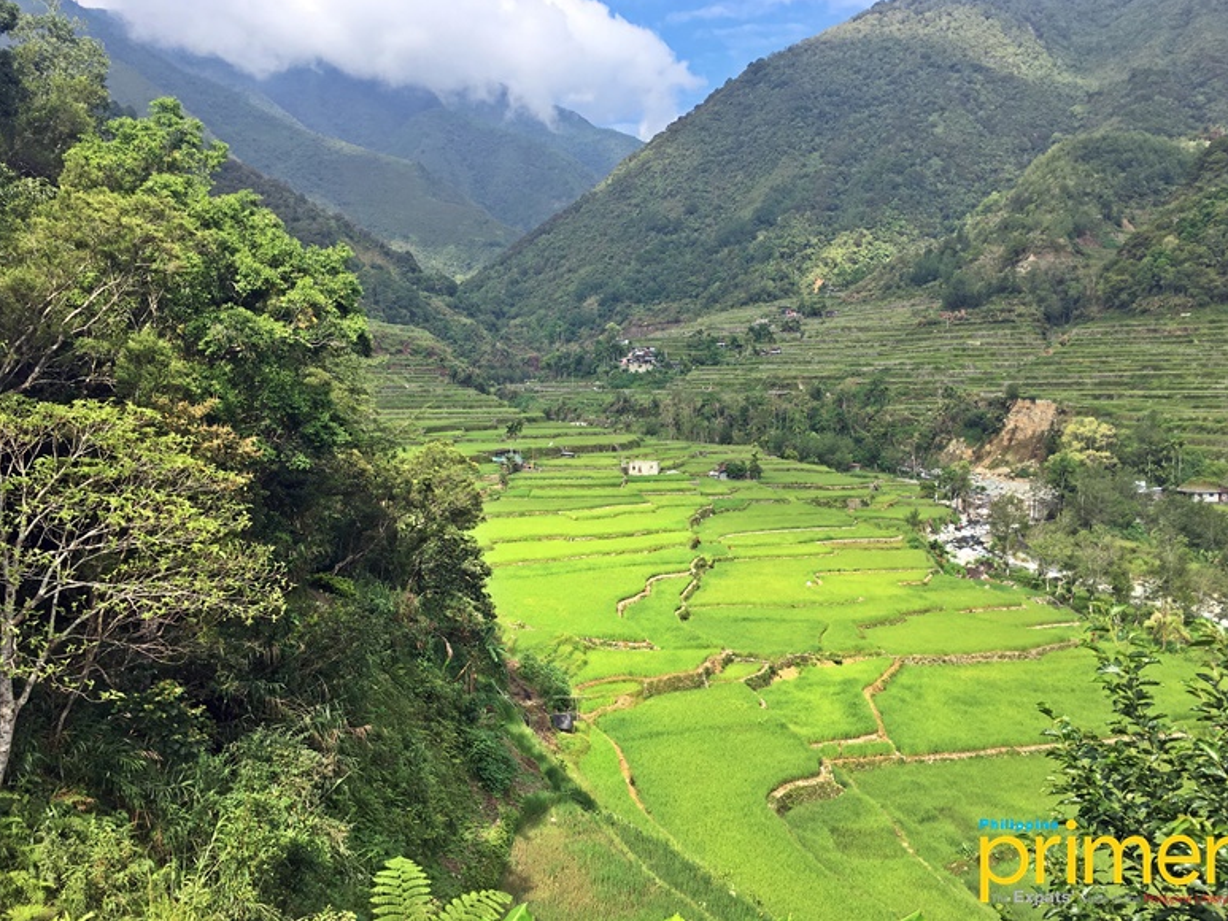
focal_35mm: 30
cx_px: 620
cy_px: 448
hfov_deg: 60.0
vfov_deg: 46.8
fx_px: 1064
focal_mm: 4.15
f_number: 2.2
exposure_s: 1/732
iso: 25
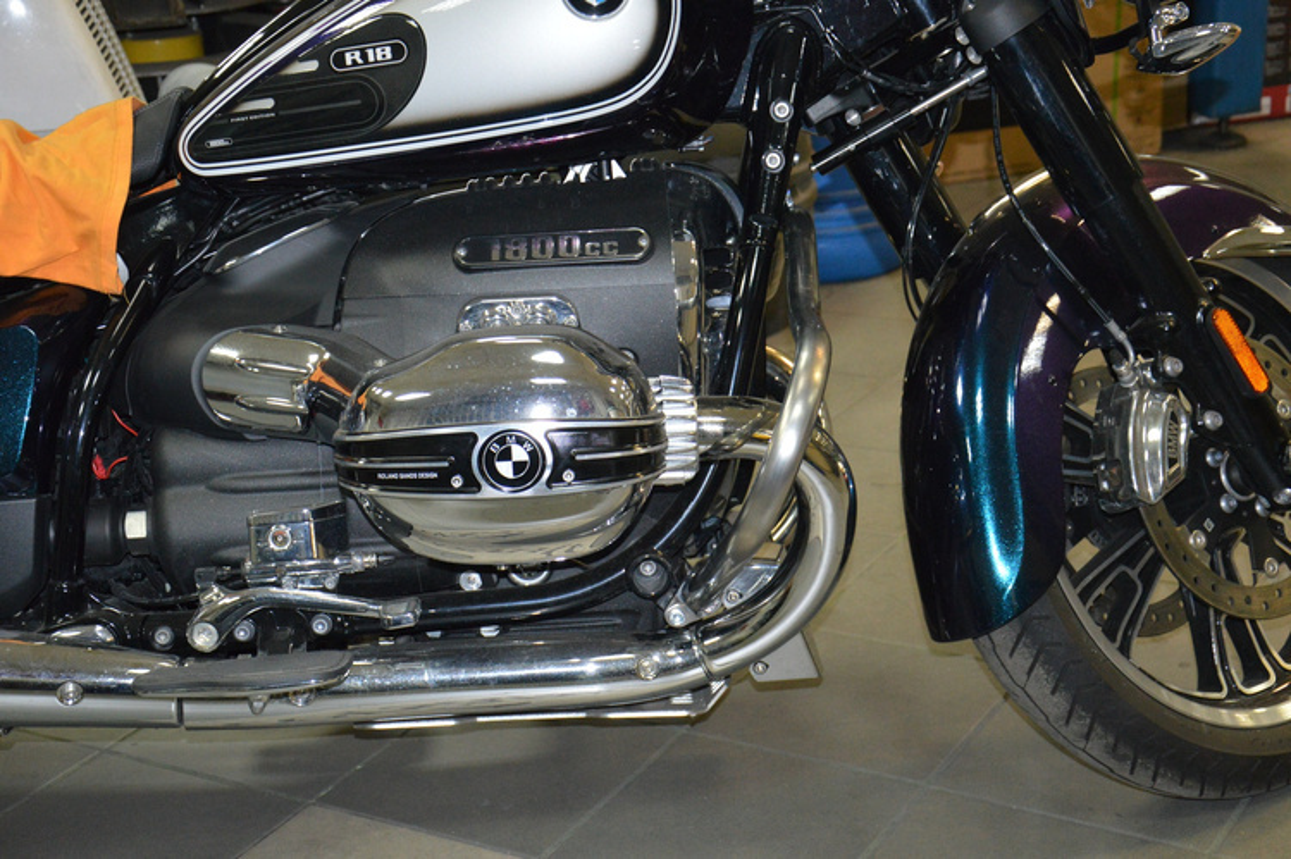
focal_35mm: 60
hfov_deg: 33.4
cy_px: 430
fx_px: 2150
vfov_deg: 22.6
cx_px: 646
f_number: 4.5
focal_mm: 40
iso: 1600
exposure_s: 1/60
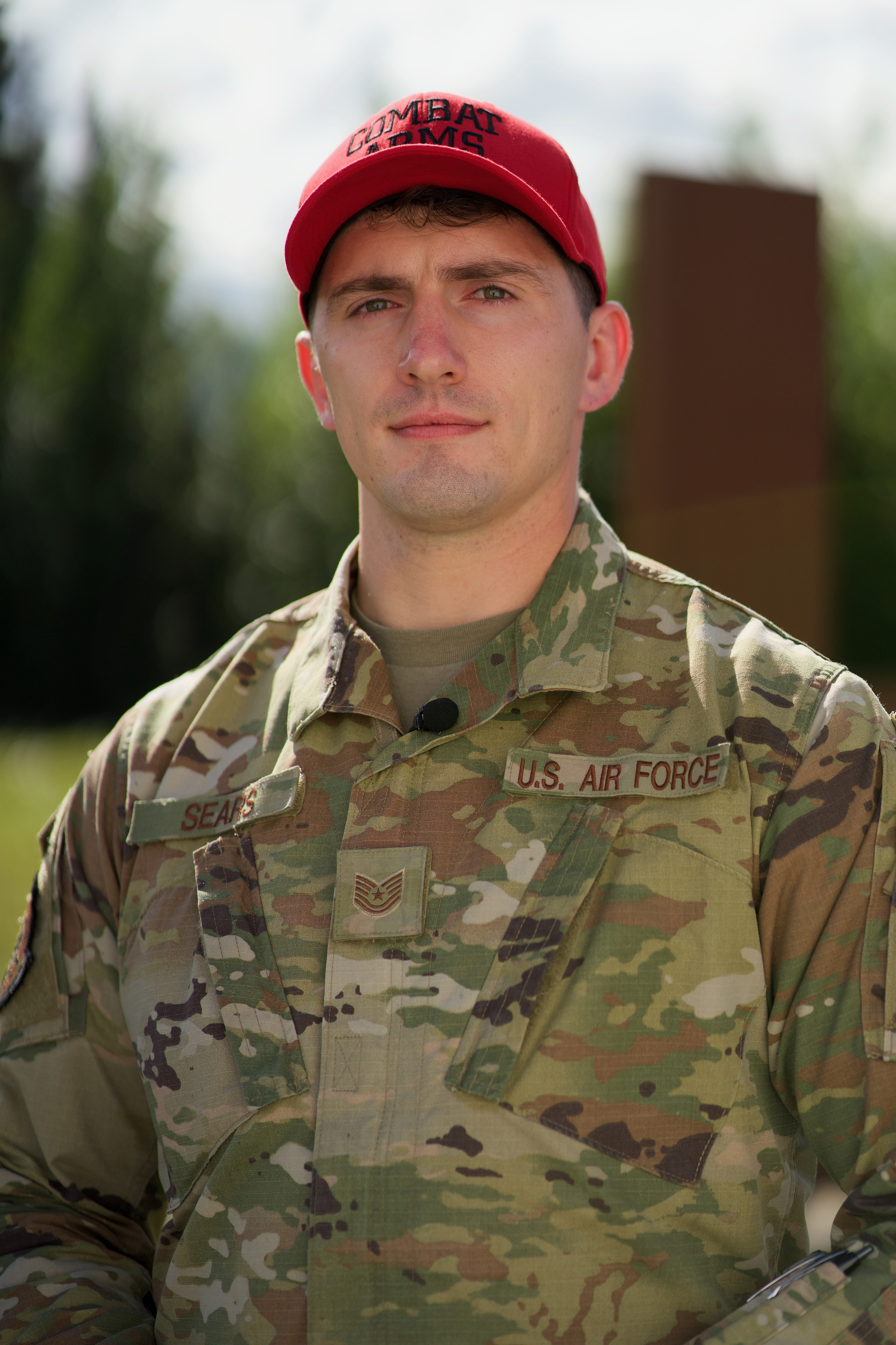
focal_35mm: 85
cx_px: 448
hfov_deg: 16.1
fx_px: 3173
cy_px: 672
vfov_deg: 23.9
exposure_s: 1/8000
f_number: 2.2
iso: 100
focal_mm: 85
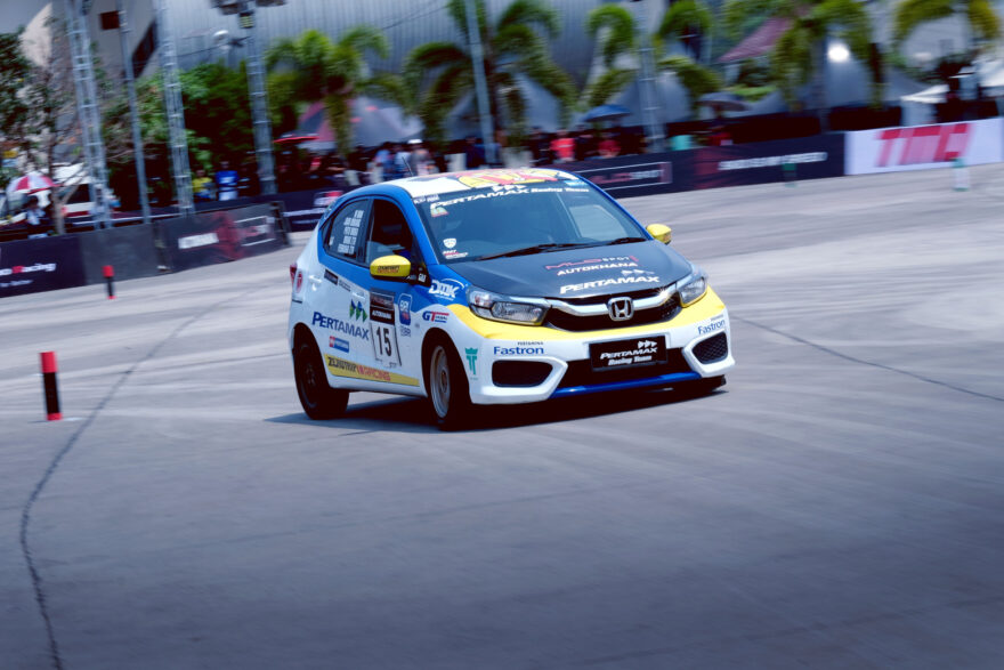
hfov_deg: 16.3
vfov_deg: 10.9
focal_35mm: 126
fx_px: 3514
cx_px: 502
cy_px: 335
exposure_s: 1/80
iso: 200
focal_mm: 83.8
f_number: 18
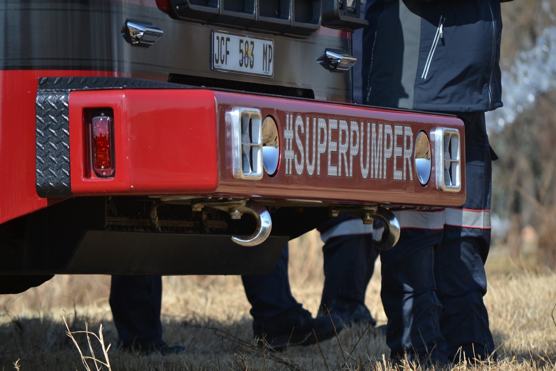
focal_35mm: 300
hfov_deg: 6.9
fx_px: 4633
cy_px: 186
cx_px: 278
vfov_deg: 4.6
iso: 400
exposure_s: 1/1000
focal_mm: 200
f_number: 5.6
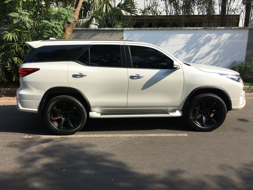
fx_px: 212
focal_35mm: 29
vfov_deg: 48.2
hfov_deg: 61.7
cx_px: 126
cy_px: 95
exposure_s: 1/1221
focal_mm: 4.15
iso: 25
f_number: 2.2
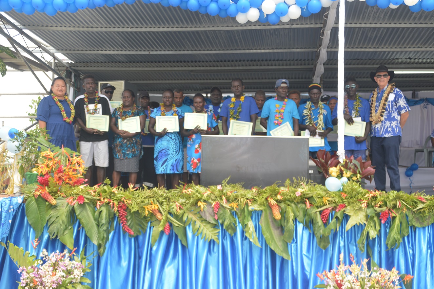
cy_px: 144
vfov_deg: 28.0
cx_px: 217
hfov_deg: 41.2
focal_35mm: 48
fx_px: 578
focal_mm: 32
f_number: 6.3
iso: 100
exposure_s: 1/160
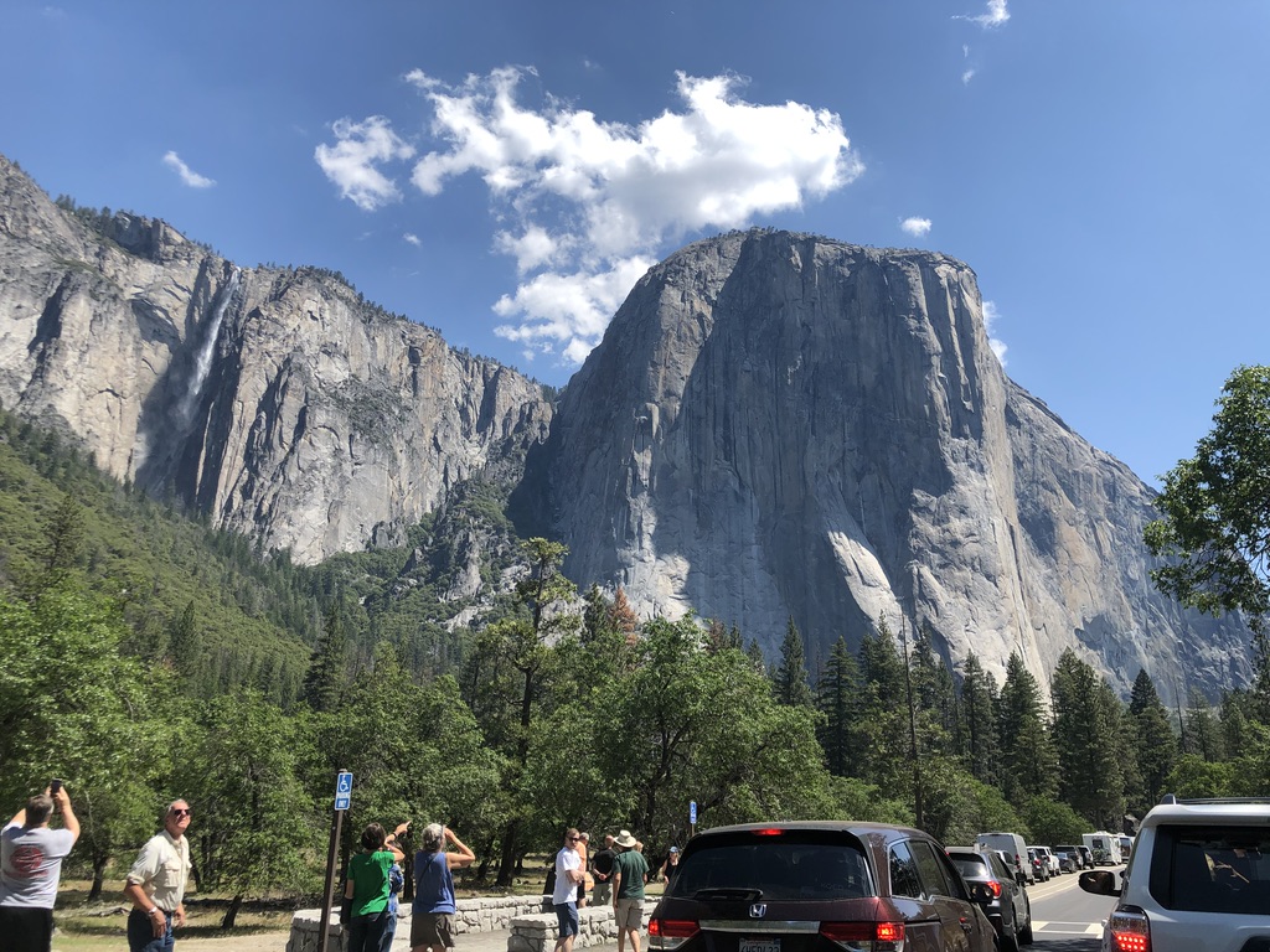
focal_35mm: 28
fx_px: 1027
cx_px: 635
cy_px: 476
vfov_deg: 49.7
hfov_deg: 63.4
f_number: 1.8
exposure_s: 1/1656
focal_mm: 4
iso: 20
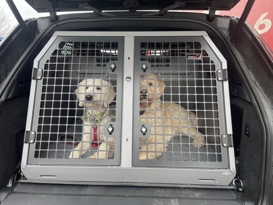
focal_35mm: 26
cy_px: 102
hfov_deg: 67.3
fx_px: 205
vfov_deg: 53.1
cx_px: 136
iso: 32
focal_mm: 4.2
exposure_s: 1/243
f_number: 1.6
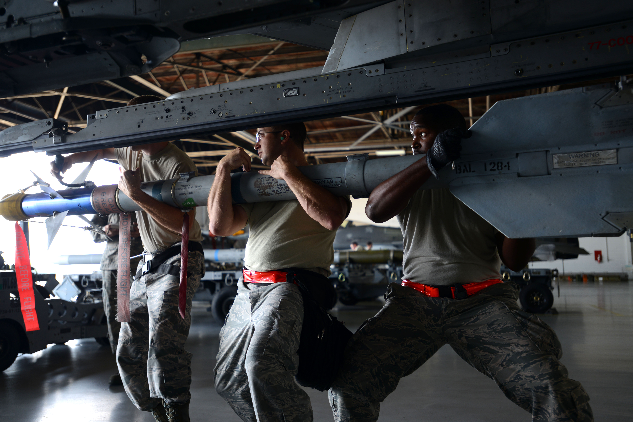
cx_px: 316
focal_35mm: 35
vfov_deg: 37.9
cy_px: 211
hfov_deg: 54.4
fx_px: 616
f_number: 2.8
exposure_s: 1/125
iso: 160
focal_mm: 35
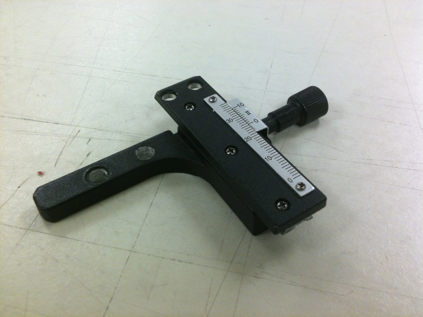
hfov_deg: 52.6
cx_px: 212
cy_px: 158
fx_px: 428
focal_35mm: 35
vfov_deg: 40.7
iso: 80
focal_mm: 3.85
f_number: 2.8
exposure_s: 1/24
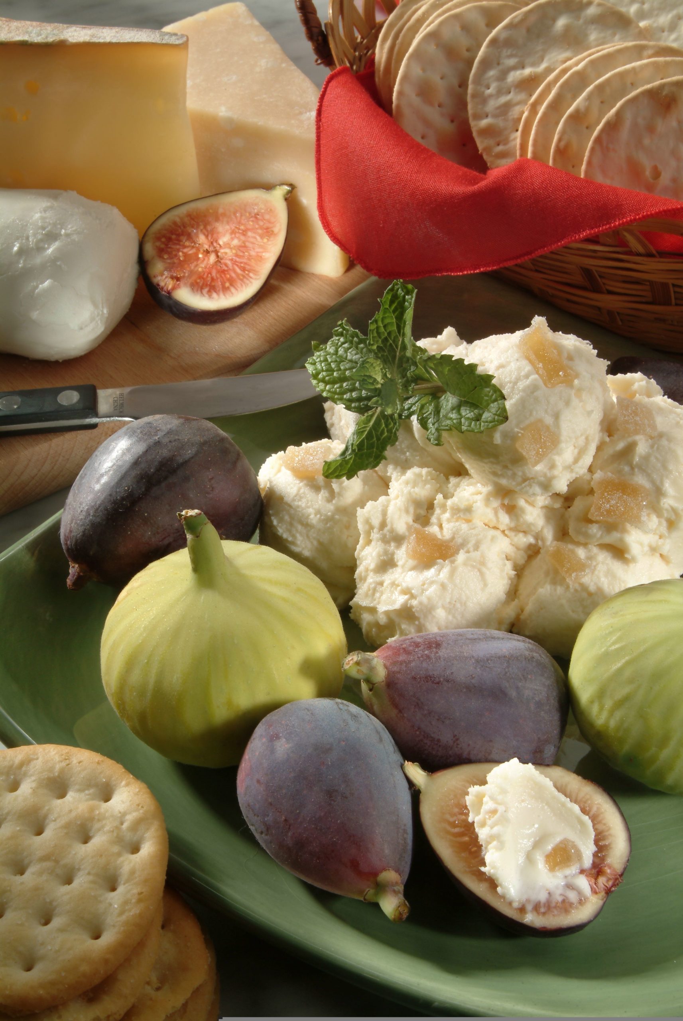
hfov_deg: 20.2
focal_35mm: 68
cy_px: 510
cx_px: 342
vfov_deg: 29.8
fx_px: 1916
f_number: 22
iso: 100
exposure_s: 1/60
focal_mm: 45
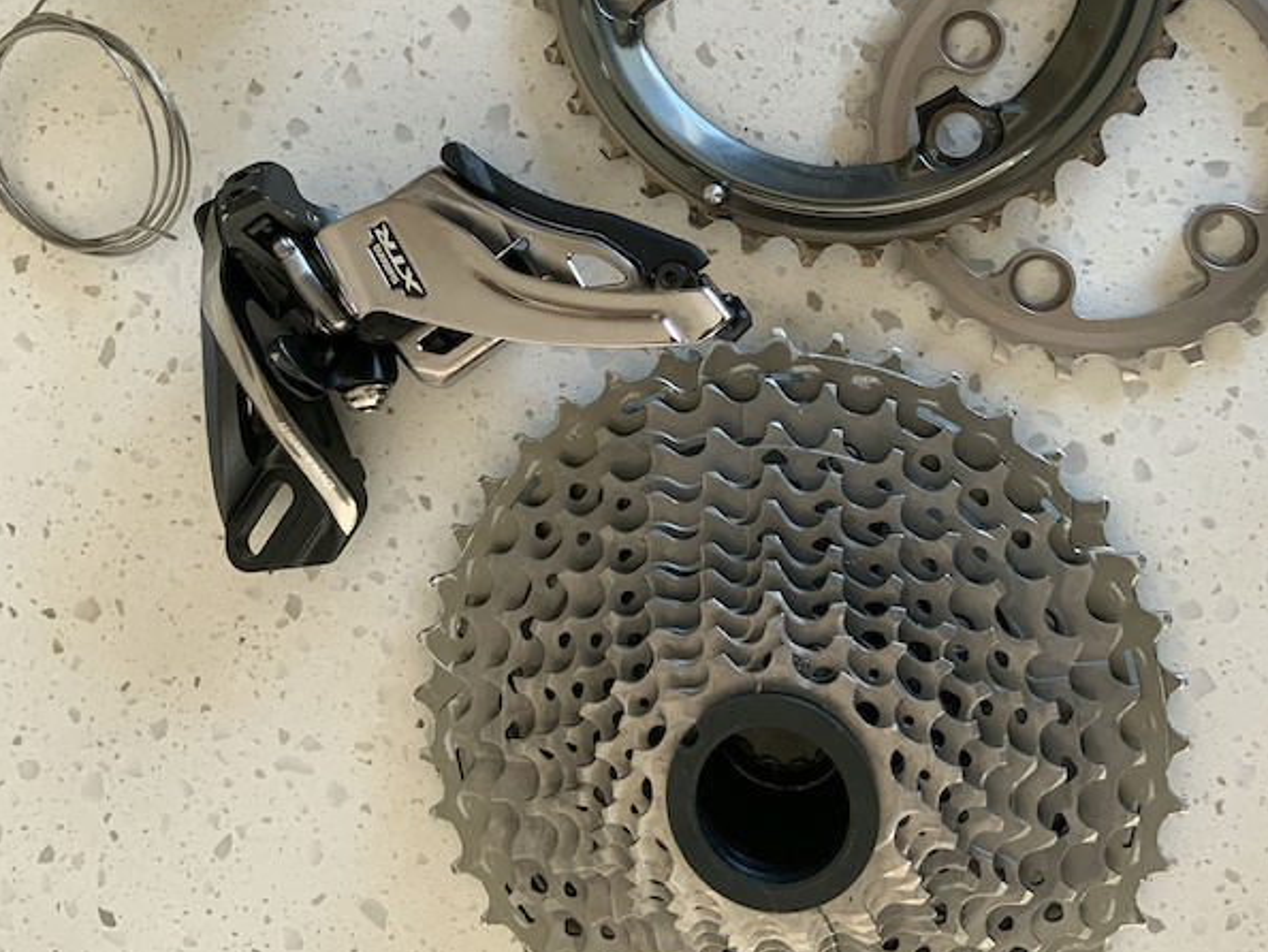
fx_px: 1283
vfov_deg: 39.1
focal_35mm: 35
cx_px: 636
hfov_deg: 52.6
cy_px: 181
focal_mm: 4.25
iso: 100
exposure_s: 1/73
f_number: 1.8
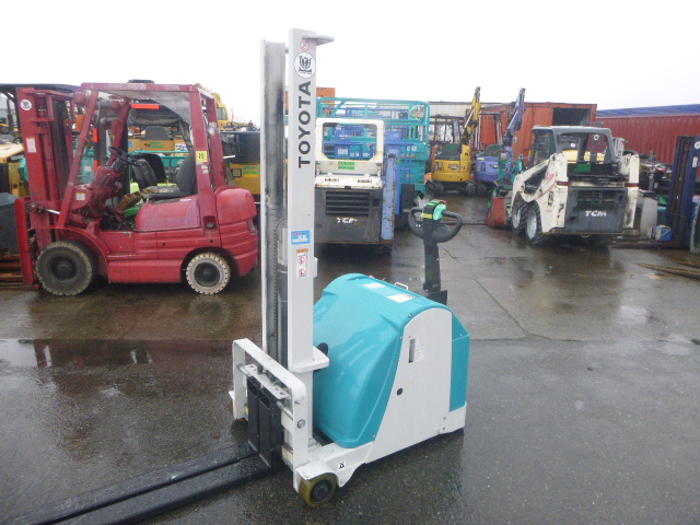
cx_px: 350
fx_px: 506
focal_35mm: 25
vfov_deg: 54.9
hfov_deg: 69.4
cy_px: 262
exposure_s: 1/60
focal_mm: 4.5
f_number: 3.9
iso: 100
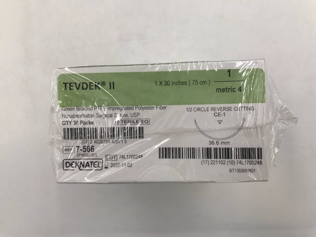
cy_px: 118
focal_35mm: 28
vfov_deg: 49.7
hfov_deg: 63.4
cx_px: 158
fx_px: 256
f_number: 1.8
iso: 25
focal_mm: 3.99
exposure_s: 1/40
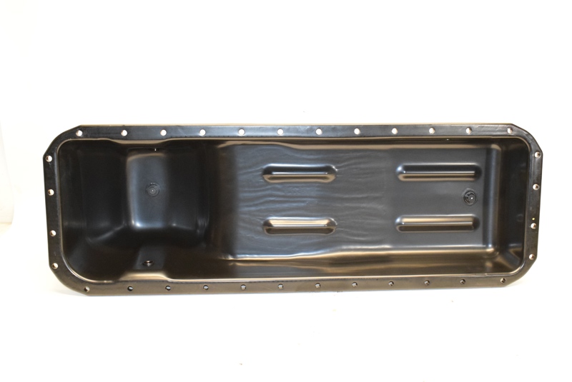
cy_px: 191
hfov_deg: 51.2
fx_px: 596
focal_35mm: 38
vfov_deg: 35.6
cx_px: 286
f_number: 7.1
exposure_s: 1/200
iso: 3200
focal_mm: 25
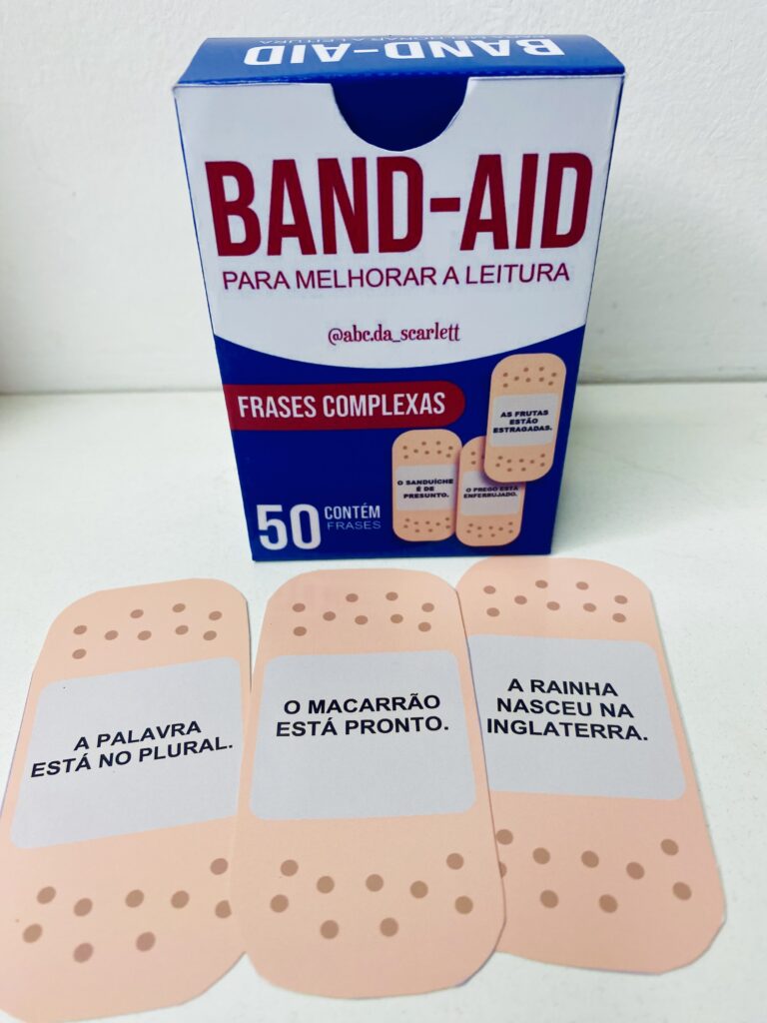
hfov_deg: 53.1
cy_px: 512
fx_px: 768
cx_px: 384
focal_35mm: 26
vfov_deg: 67.3
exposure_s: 1/120
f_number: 1.8
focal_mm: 4.25
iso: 50
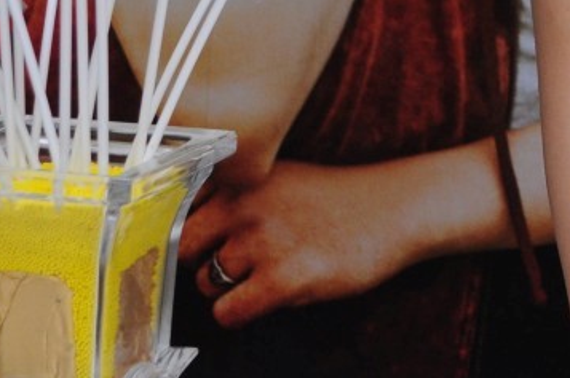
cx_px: 848
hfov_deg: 12.0
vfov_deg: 8.2
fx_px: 2593
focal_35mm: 164
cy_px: -161
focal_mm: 24
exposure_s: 1/250
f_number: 6.3
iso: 500
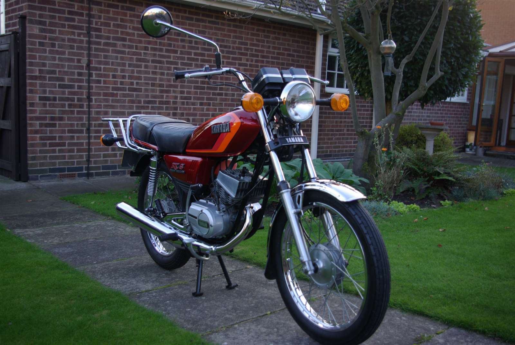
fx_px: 516
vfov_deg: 37.0
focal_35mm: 36
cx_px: 258
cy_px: 172
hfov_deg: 53.1
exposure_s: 1/45
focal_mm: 24
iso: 100
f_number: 4
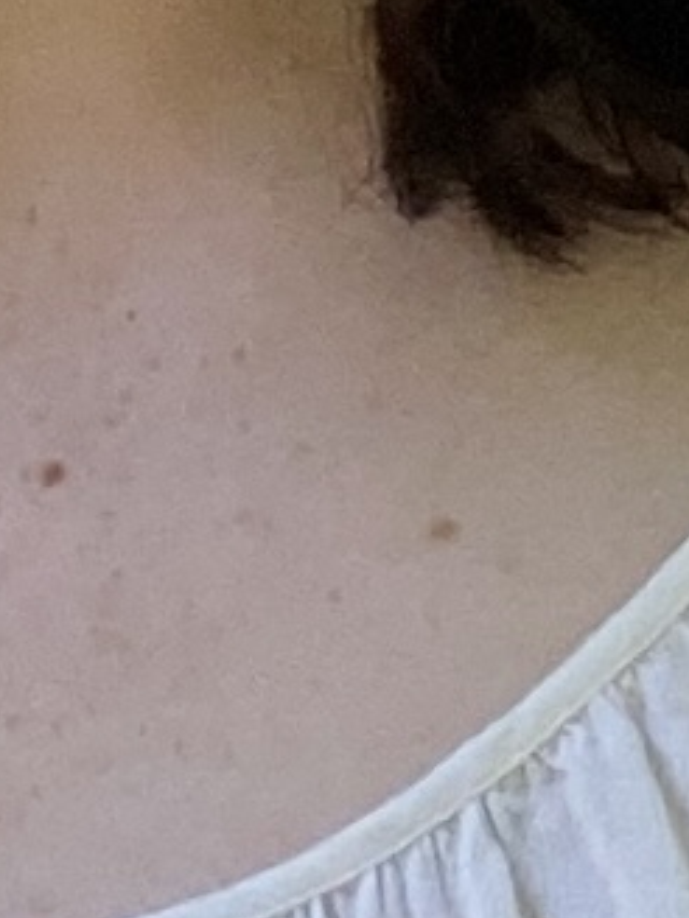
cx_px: -322
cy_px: -840
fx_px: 3795
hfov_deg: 10.1
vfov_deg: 12.4
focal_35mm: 143
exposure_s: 1/67
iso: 100
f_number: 2.2
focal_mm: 2.71
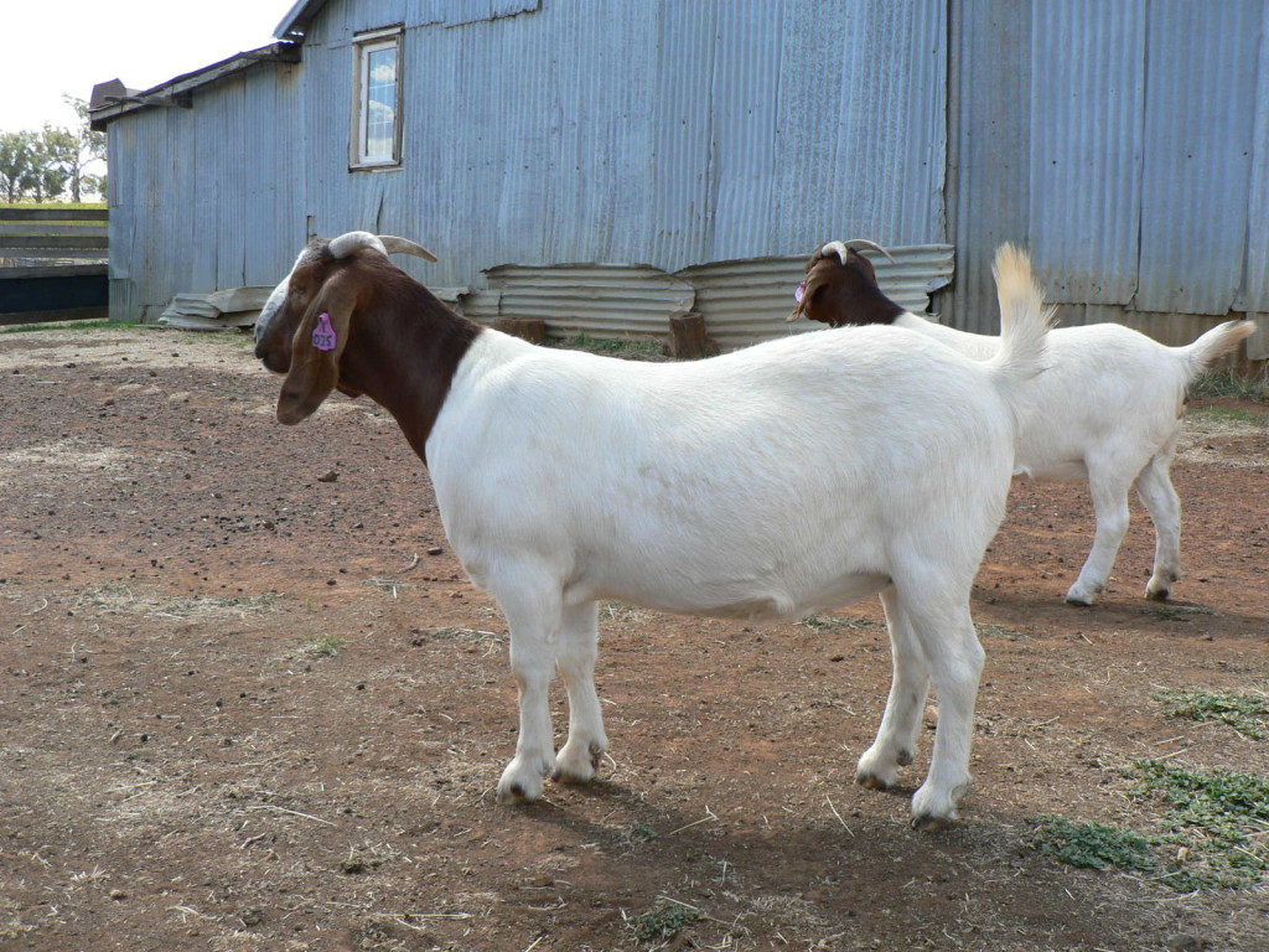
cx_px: 634
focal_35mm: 36
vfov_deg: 39.7
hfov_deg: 51.4
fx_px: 1320
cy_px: 476
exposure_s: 1/160
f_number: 4
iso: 80
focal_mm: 6
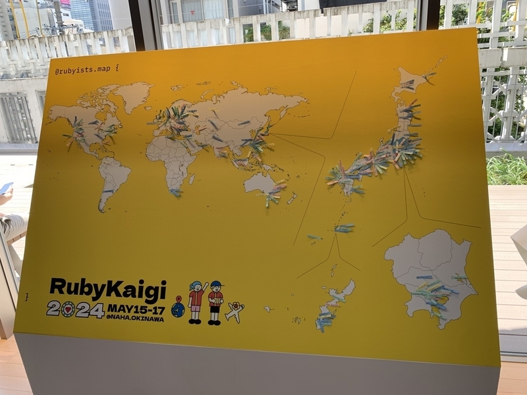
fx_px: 396
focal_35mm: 26
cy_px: 198
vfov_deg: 53.1
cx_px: 264
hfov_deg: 67.3
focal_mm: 4.25
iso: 25
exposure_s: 1/178
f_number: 1.8
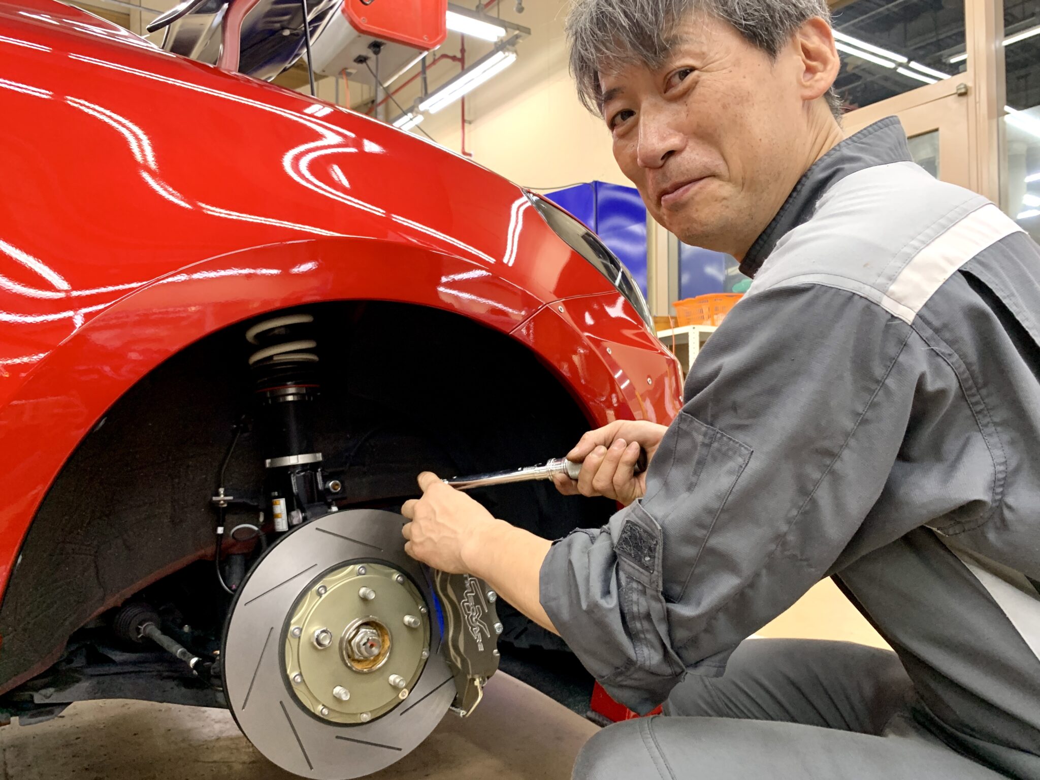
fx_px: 781
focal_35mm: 26
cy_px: 390
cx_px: 520
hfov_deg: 67.3
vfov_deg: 53.1
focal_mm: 4.25
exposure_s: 1/60
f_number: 1.8
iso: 160
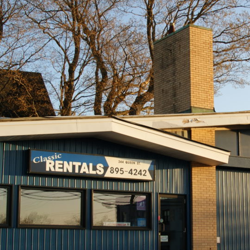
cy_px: 119
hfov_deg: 19.7
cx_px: 207
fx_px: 711
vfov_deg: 19.9
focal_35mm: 87
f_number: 8
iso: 100
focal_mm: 24
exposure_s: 1/80
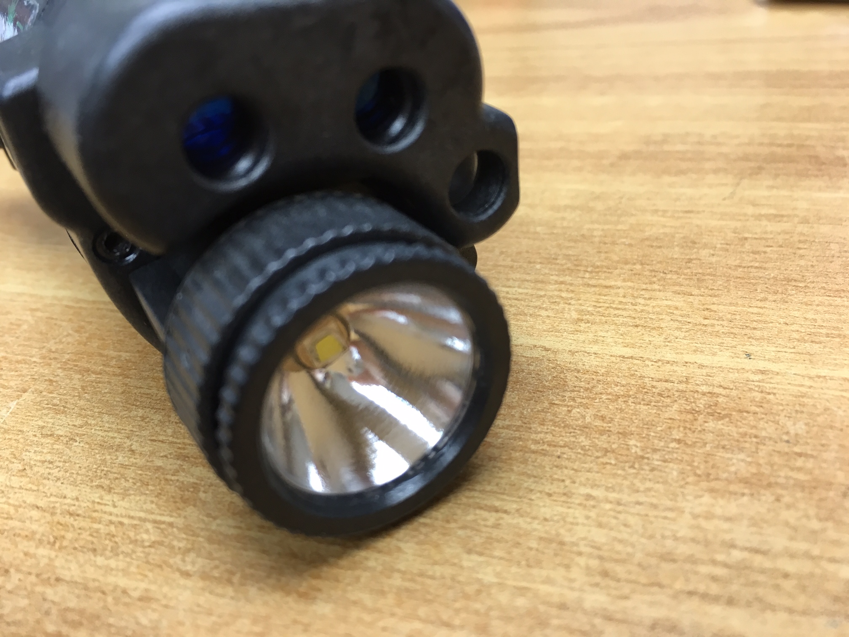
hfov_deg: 61.7
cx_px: 424
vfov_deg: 48.2
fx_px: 711
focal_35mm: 29
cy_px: 318
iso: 80
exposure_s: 1/33
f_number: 2.2
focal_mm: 4.15
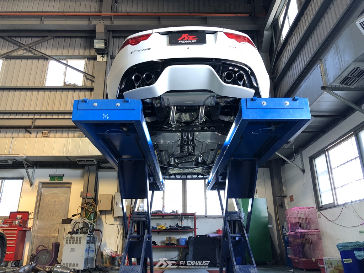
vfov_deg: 49.7
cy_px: 136
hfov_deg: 63.4
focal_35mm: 28
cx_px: 182
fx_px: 294
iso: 25
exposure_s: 1/30
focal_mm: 3.99
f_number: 1.8
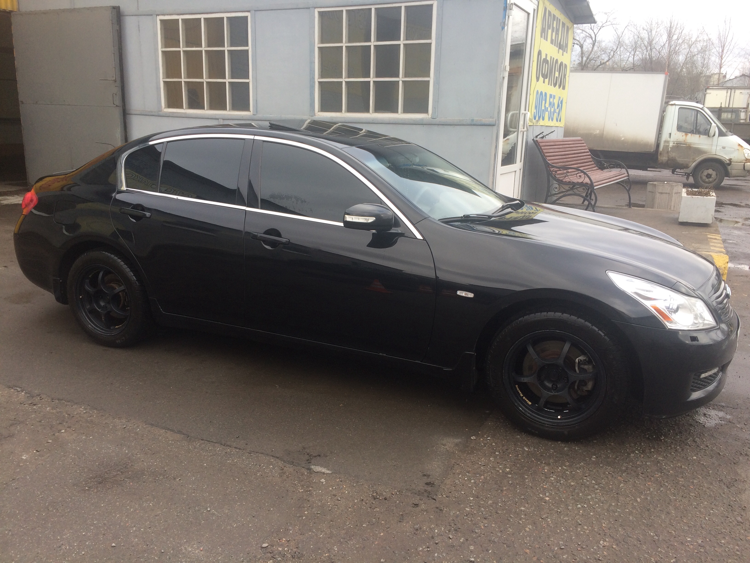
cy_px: 282
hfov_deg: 61.7
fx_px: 628
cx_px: 375
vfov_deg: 48.2
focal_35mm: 29
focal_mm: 4.15
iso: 32
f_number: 2.2
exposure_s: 1/144
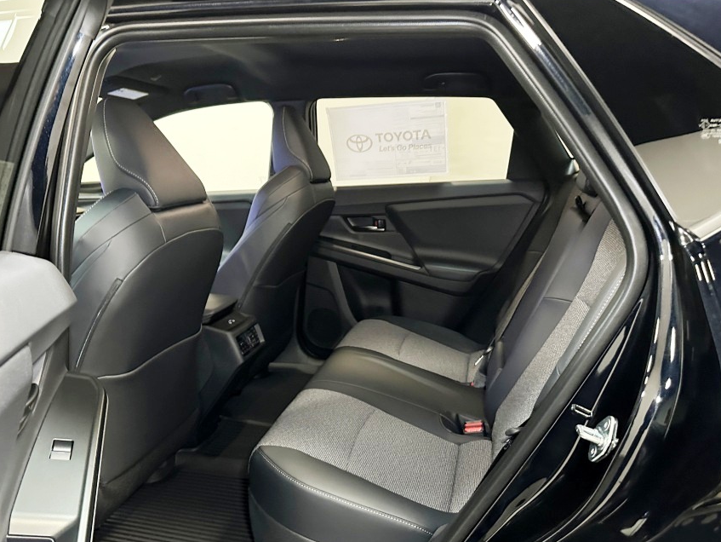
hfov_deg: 61.4
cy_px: 320
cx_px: 310
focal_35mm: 29
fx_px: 604
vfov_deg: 48.0
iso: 1000
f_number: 1.78
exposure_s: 1/30
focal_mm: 6.86
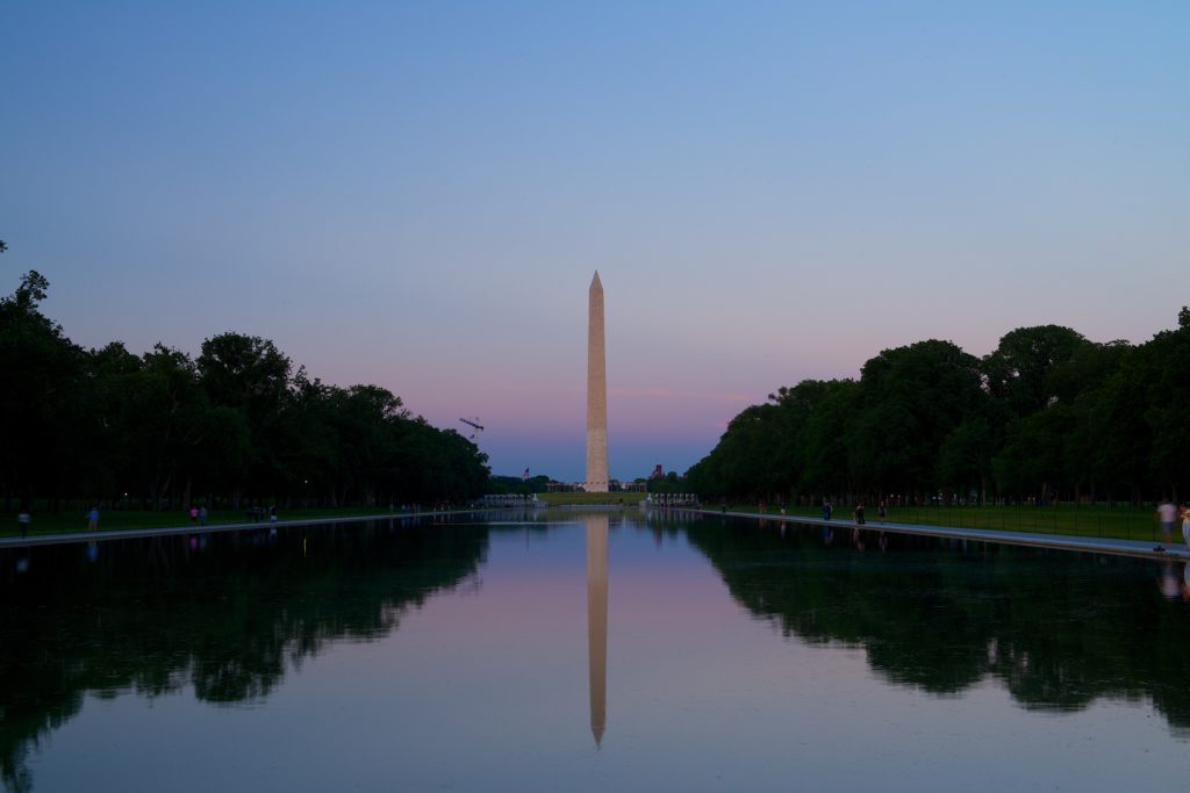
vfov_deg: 29.9
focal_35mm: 45
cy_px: 396
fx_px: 1488
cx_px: 595
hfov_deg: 43.6
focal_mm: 45
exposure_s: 1/2
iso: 200
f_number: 16
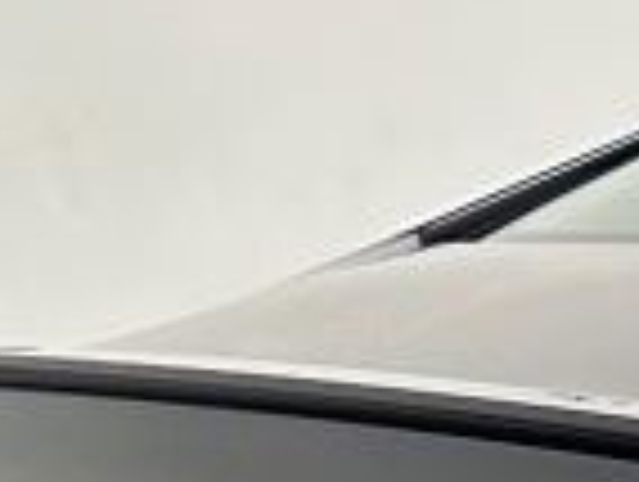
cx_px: 1692
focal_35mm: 173
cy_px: 1032
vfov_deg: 8.1
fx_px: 3199
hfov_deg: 9.7
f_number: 1.78
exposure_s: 1/60
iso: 500
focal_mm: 6.86
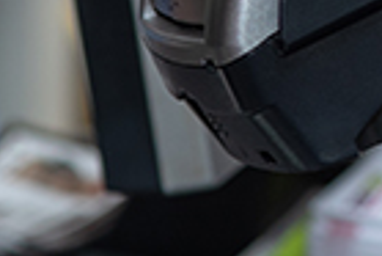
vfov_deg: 2.3
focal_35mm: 604
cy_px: -284
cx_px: 407
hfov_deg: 3.4
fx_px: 6416
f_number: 5
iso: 200
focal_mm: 105
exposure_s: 1/125
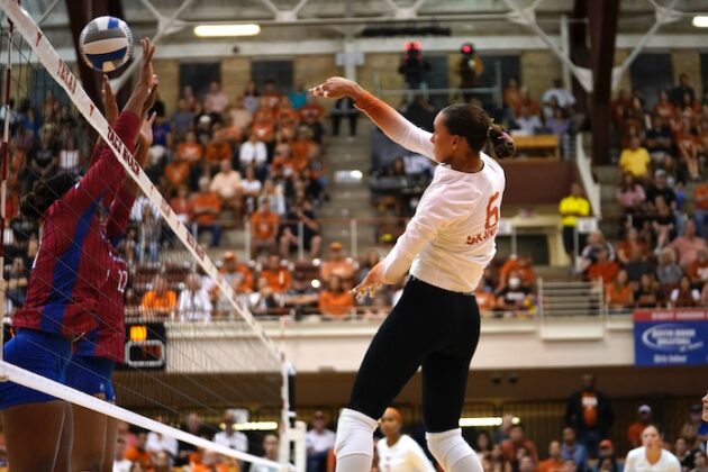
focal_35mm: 70
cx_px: 354
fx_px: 1377
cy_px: 236
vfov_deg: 19.5
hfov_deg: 28.8
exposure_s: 1/1600
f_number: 2.8
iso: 5000
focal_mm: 70
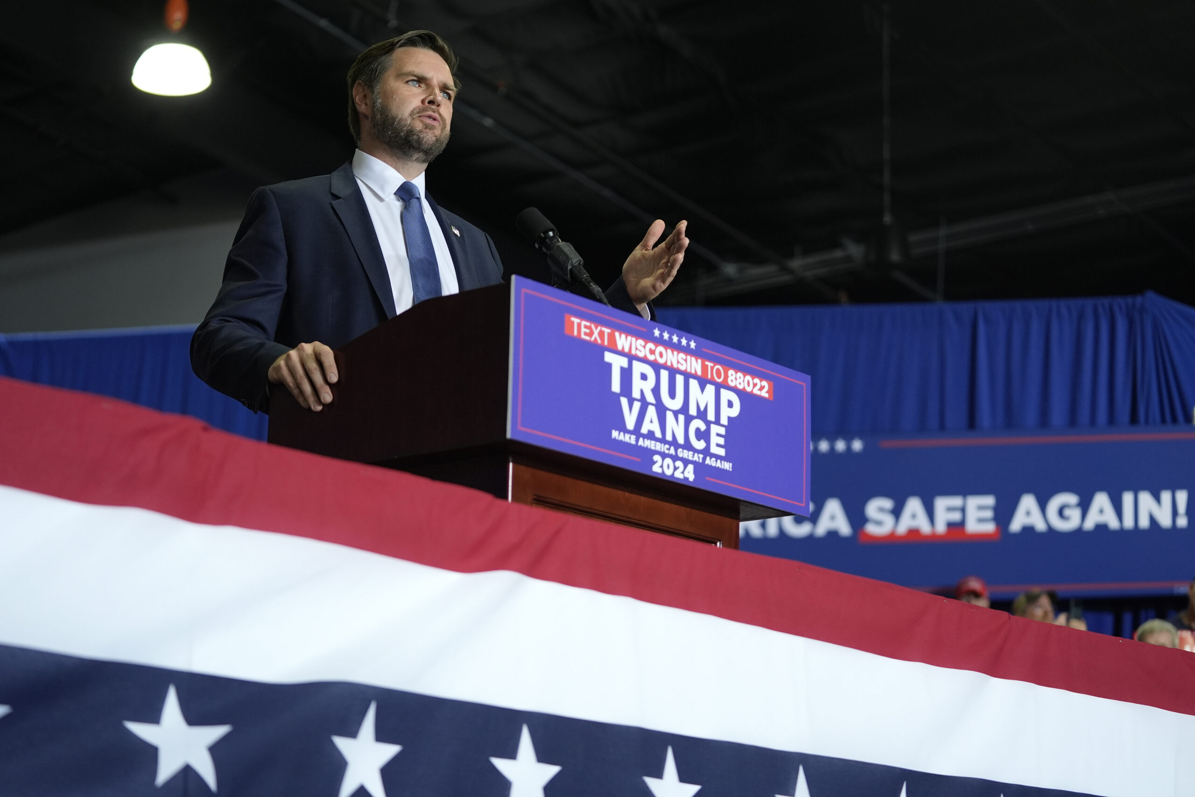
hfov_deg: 28.8
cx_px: 598
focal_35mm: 70
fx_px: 2324
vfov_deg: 19.5
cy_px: 398
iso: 1600
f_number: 2.8
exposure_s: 1/500
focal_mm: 70
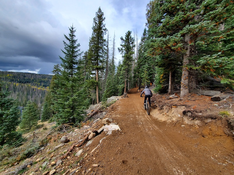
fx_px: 88
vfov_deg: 89.9
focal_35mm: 13
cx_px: 117
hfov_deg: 106.2
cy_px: 88
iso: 50
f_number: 2.2
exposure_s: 1/912
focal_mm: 1.8
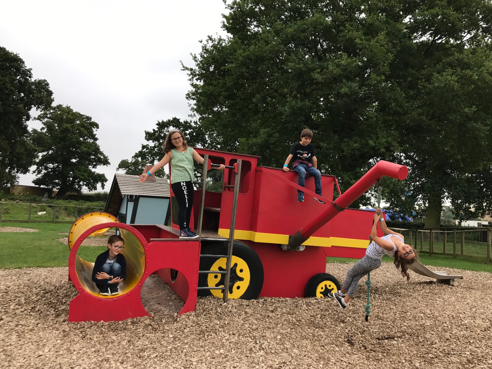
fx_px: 412
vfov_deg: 48.2
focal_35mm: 29
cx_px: 254
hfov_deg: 61.6
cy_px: 183
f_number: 1.8
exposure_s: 1/441
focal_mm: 3.99
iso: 20
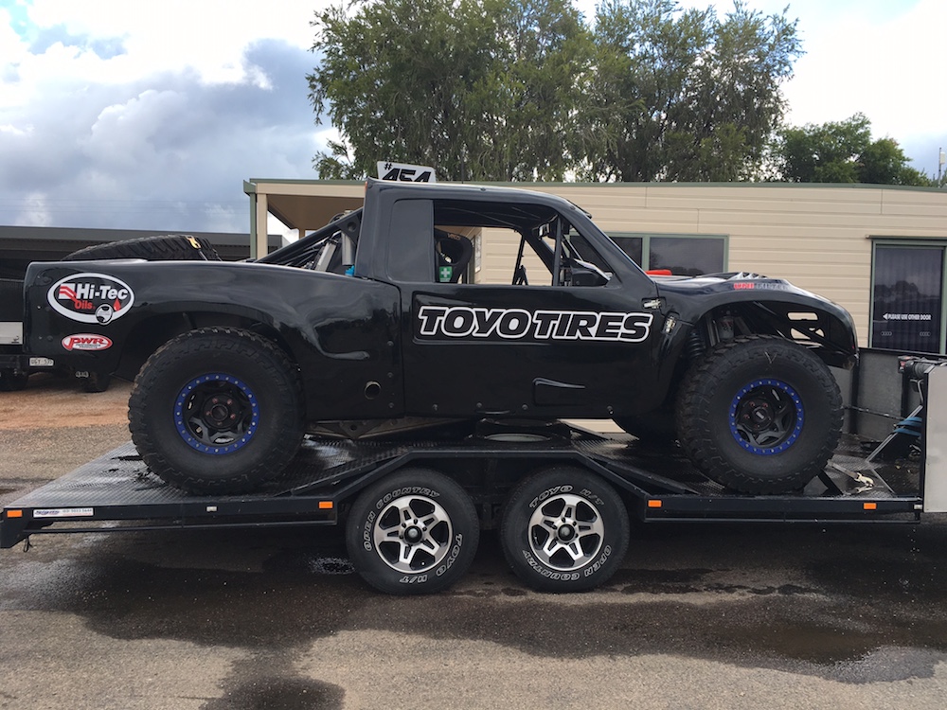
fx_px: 793
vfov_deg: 48.2
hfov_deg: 61.7
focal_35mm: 29
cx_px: 474
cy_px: 355
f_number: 2.2
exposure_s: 1/718
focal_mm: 4.15
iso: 25
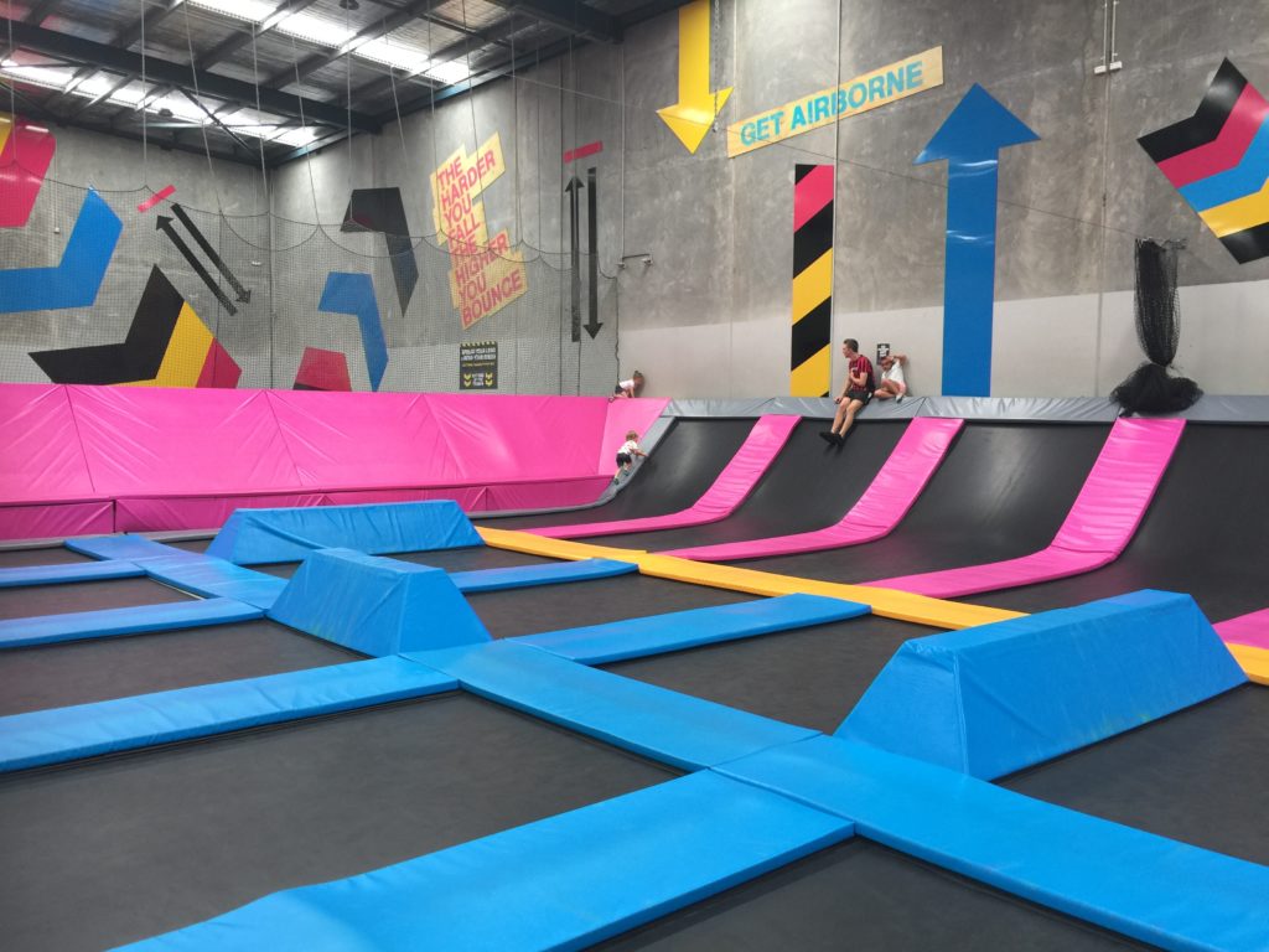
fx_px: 1063
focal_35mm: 29
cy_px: 476
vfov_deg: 48.2
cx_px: 634
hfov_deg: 61.7
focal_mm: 4.15
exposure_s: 1/33
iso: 50
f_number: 2.2
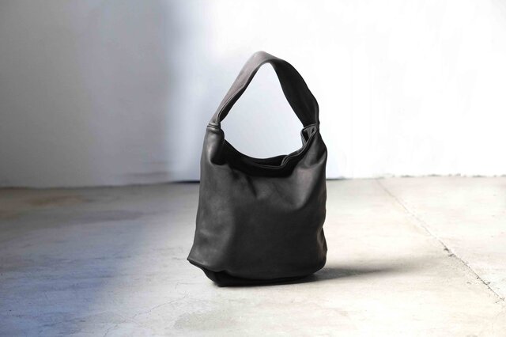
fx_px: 1054
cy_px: 168
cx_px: 253
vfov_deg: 18.2
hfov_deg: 27.0
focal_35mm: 75
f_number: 4
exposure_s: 1/160
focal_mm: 50
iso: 1250
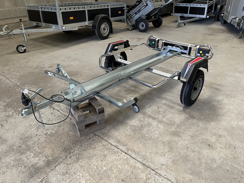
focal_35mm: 26
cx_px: 122
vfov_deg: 53.1
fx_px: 183
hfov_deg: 67.3
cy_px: 92
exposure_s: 1/65
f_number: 1.6
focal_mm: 5.1
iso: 125
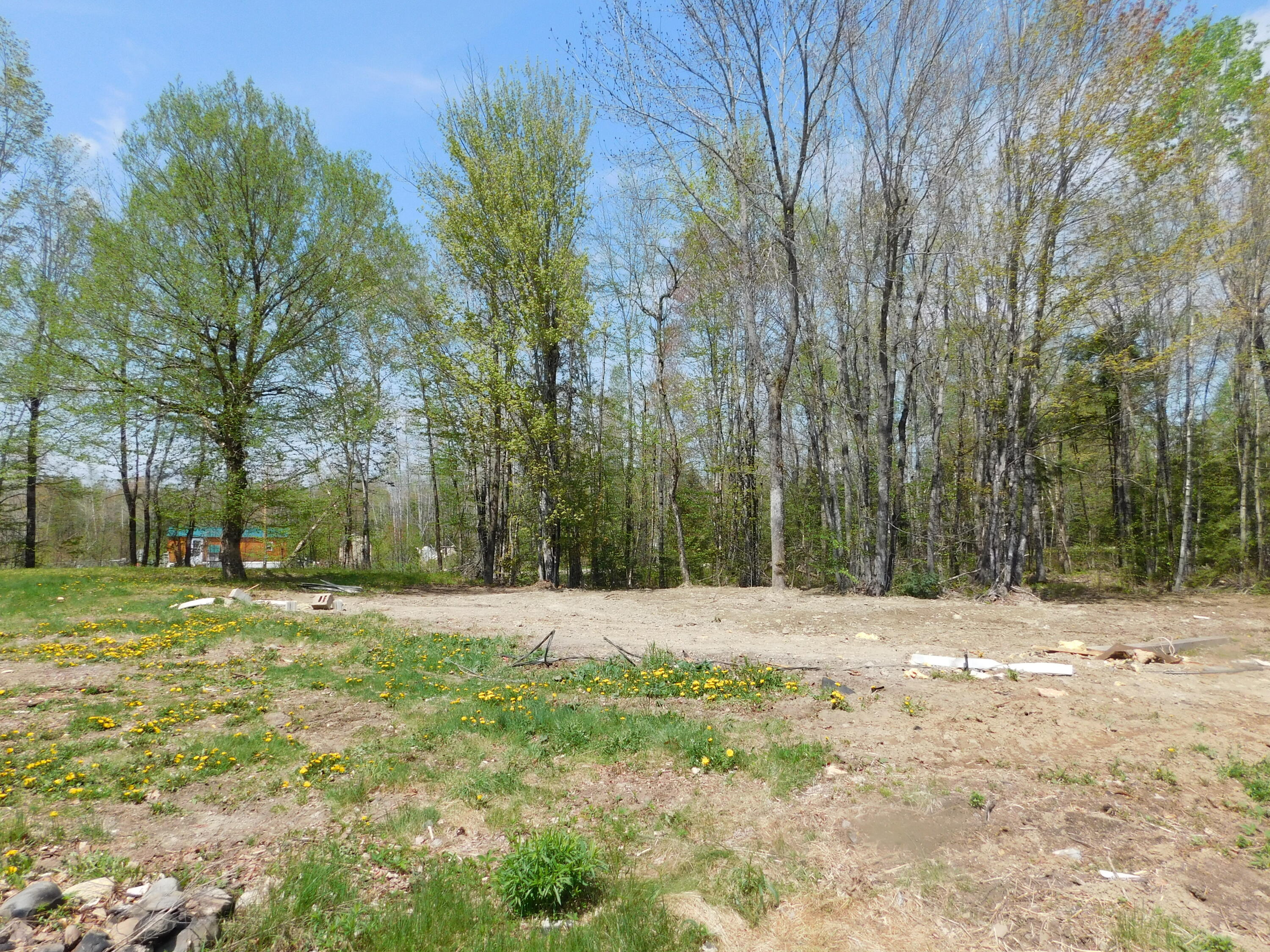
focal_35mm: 23
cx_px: 635
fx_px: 844
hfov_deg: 73.9
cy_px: 476
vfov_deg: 58.9
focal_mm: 4
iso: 125
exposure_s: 1/400
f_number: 6
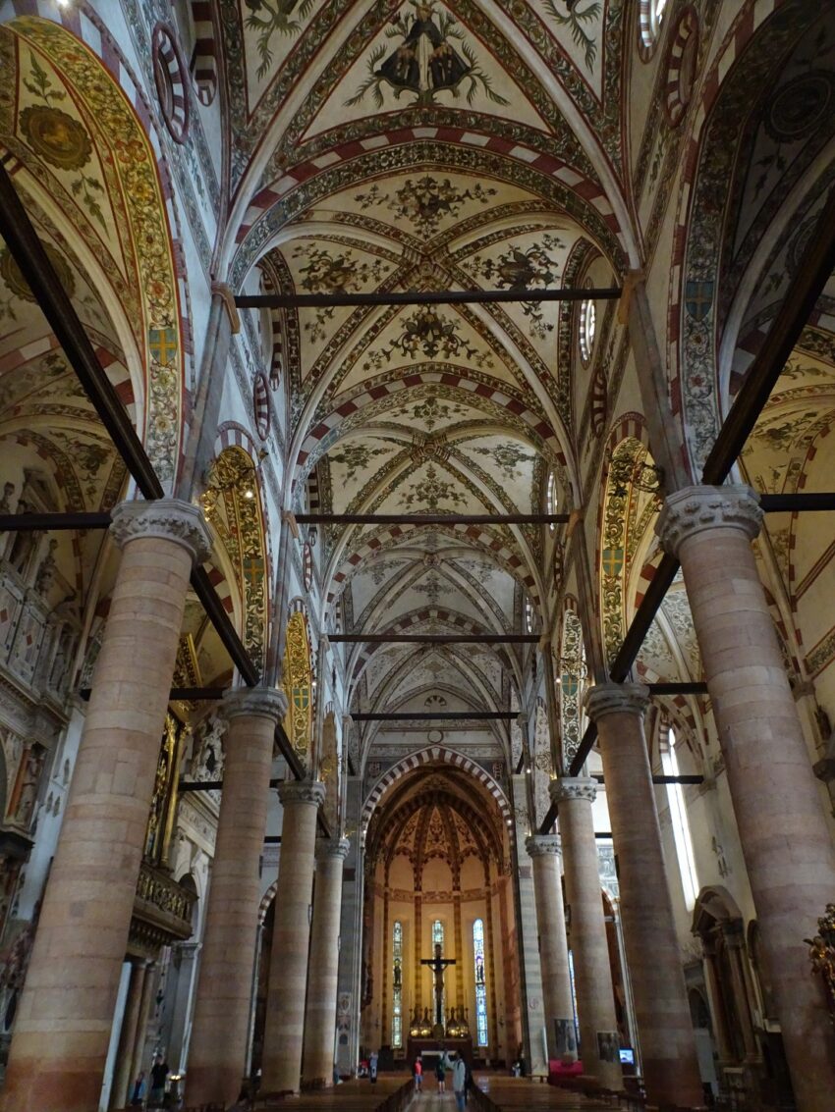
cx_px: 418
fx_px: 772
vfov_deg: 71.6
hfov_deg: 56.8
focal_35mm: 24
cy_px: 556
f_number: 3.5
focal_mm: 4.1
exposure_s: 1/30
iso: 640
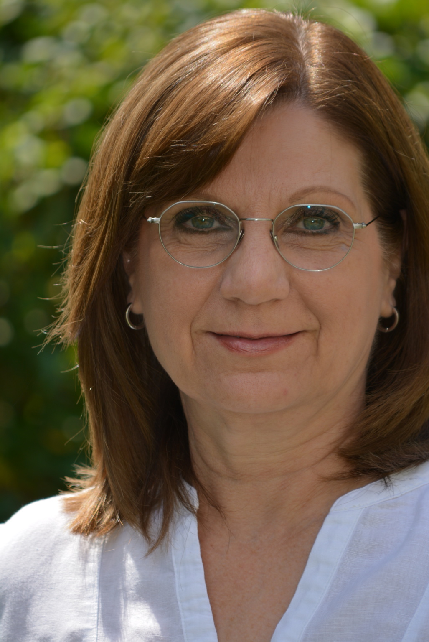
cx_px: 214
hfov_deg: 3.1
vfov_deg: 4.6
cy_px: 321
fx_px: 8027
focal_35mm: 450
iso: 100
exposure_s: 1/200
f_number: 5.6
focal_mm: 300
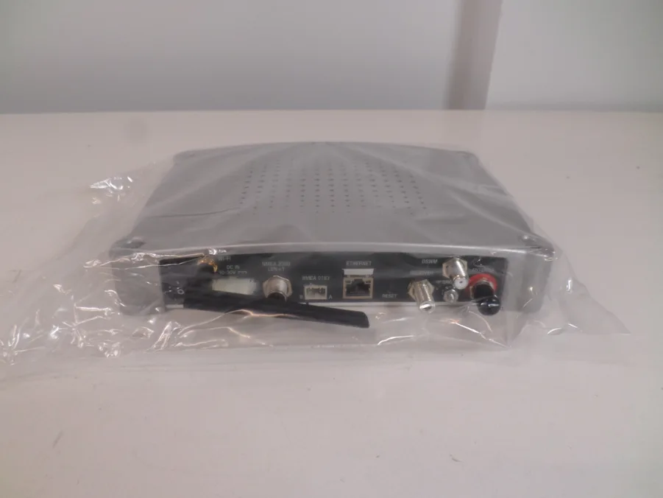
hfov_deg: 69.4
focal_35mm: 25
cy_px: 249
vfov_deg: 54.9
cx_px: 332
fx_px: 479
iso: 80
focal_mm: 4.5
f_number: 2.5
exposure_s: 1/90
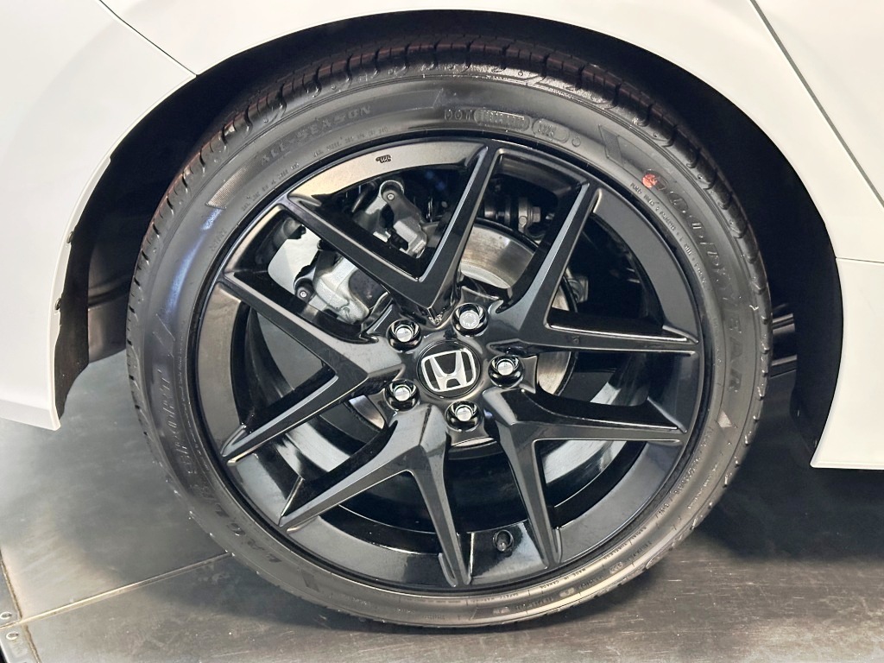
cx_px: 442
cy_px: 332
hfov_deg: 39.7
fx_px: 1226
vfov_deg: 30.3
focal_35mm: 48
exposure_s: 1/24
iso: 640
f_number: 1.78
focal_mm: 6.86
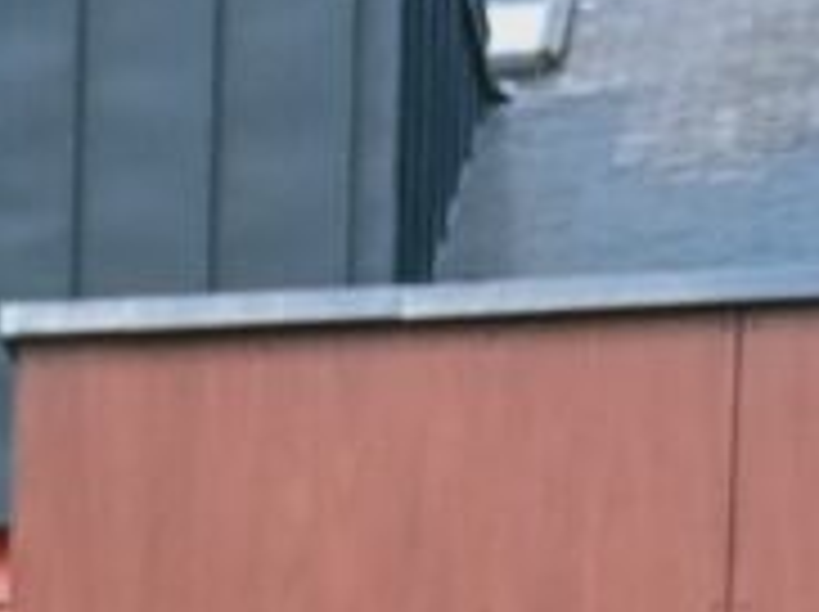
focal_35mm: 185
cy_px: 1782
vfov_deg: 7.2
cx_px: -220
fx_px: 4371
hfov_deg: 10.5
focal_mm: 3.46
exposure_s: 1/439
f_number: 2.2
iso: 106
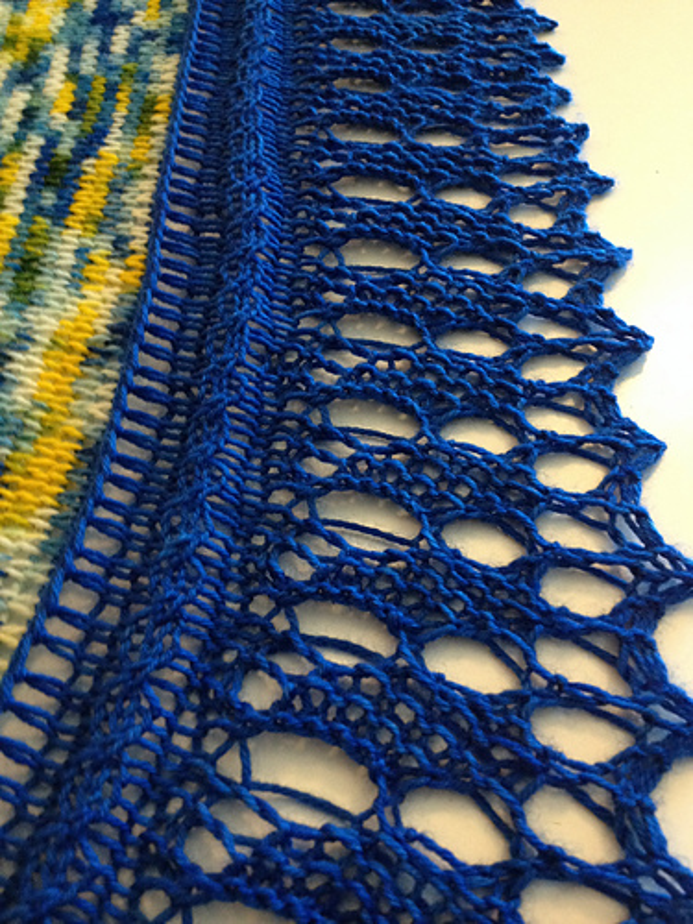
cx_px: 346
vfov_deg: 52.6
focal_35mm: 35
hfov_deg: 40.7
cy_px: 462
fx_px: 934
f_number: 2.4
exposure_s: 1/20
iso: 320
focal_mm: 4.28
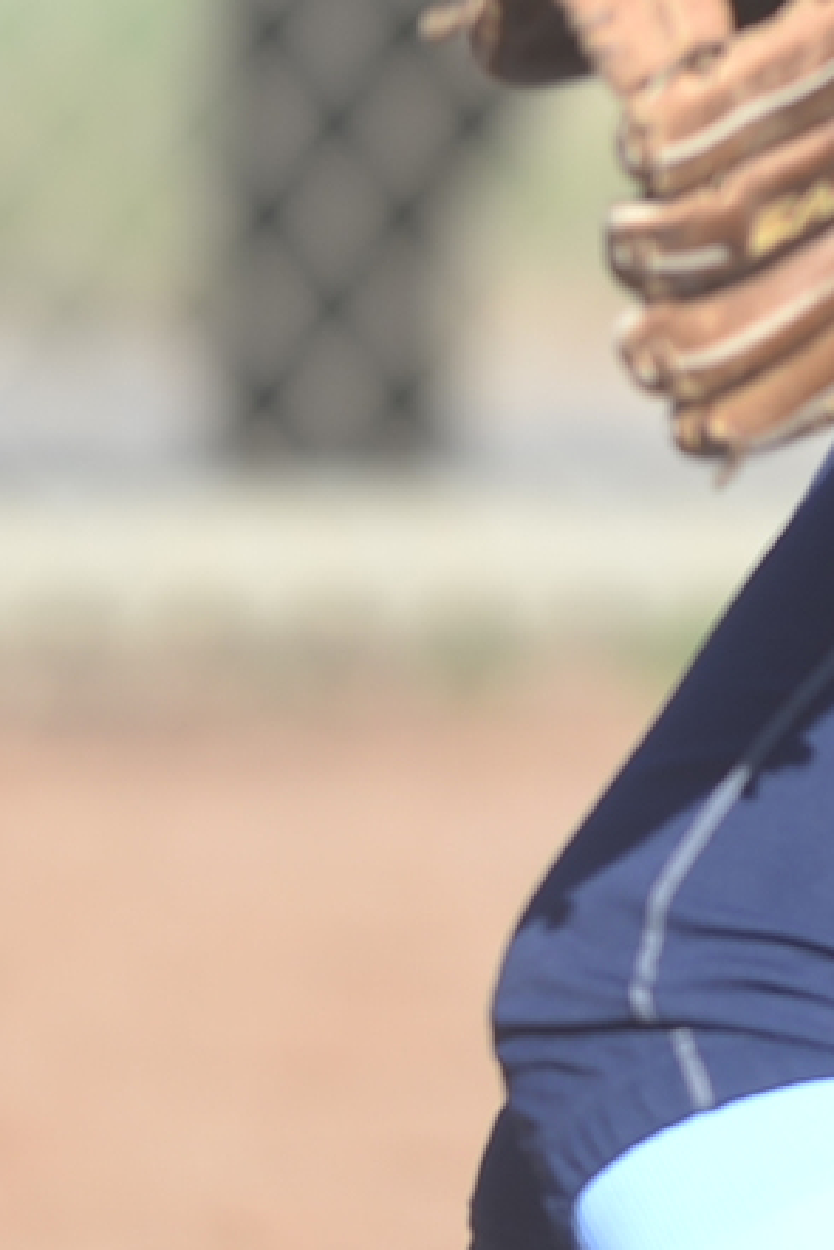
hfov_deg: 1.1
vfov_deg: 1.7
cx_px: 1185
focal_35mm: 1222
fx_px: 42428
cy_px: 238
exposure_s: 1/640
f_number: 2.8
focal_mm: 300
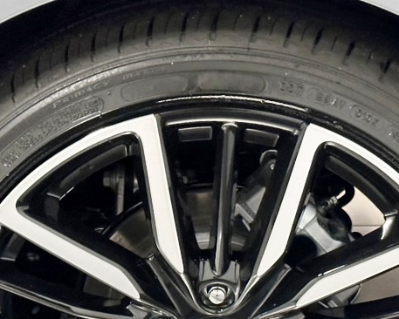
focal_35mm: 105
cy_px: 326
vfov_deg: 14.4
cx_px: 211
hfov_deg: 18.3
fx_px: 1240
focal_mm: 6.86
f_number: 1.78
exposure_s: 1/30
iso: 640
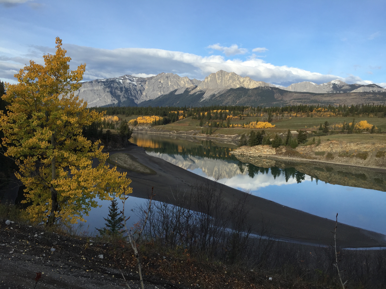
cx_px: 193
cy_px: 144
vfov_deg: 48.2
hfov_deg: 61.7
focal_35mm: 29
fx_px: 323
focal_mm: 4.15
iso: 32
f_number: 2.2
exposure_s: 1/964
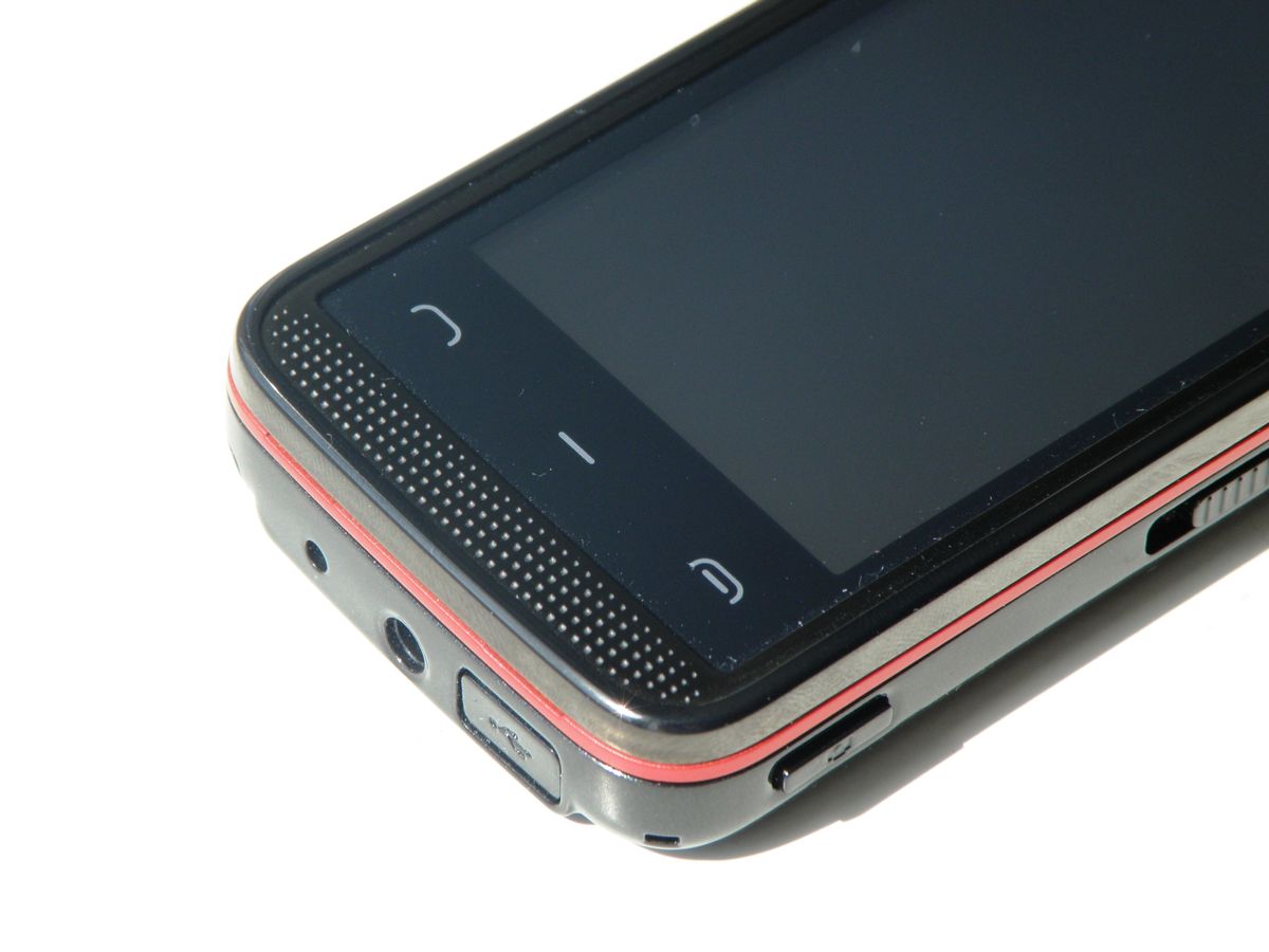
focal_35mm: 147
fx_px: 5389
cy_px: 476
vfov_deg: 10.1
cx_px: 634
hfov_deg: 13.4
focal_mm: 26.13
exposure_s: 1/250
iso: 64
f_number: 5.6
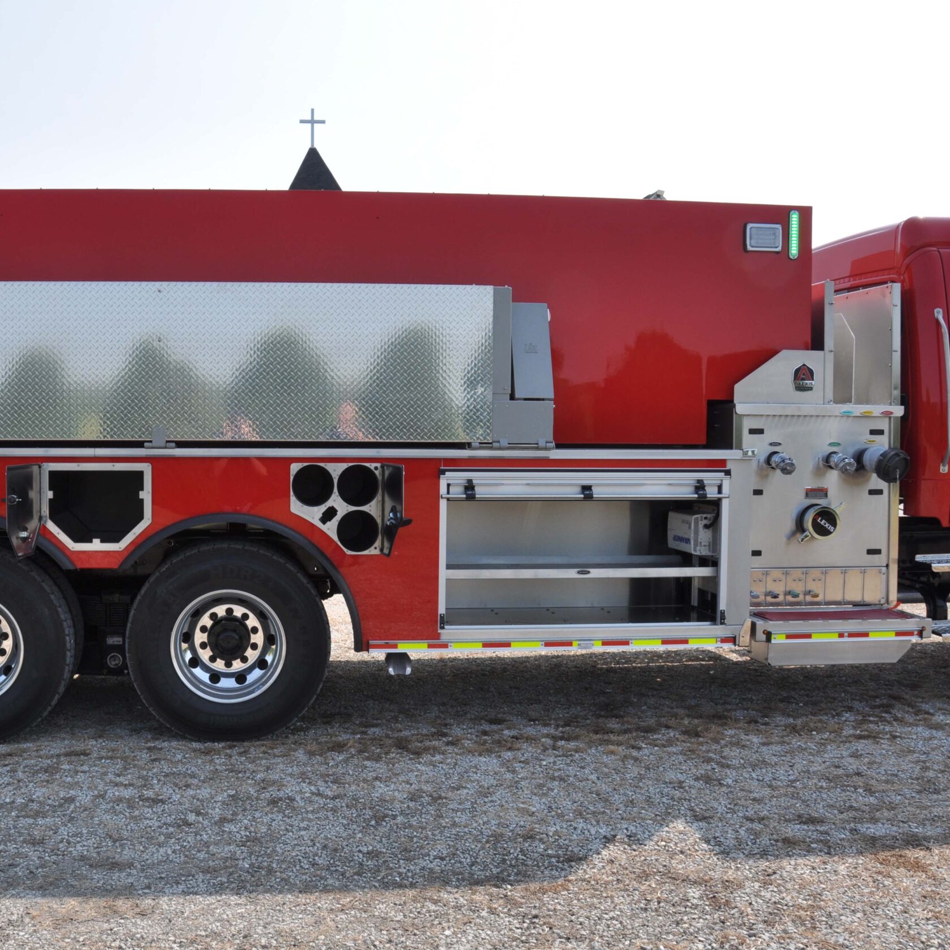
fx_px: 1087
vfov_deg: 47.2
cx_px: 299
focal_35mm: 35
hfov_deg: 46.3
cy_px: 477
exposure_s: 1/160
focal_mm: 18
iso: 200
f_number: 13
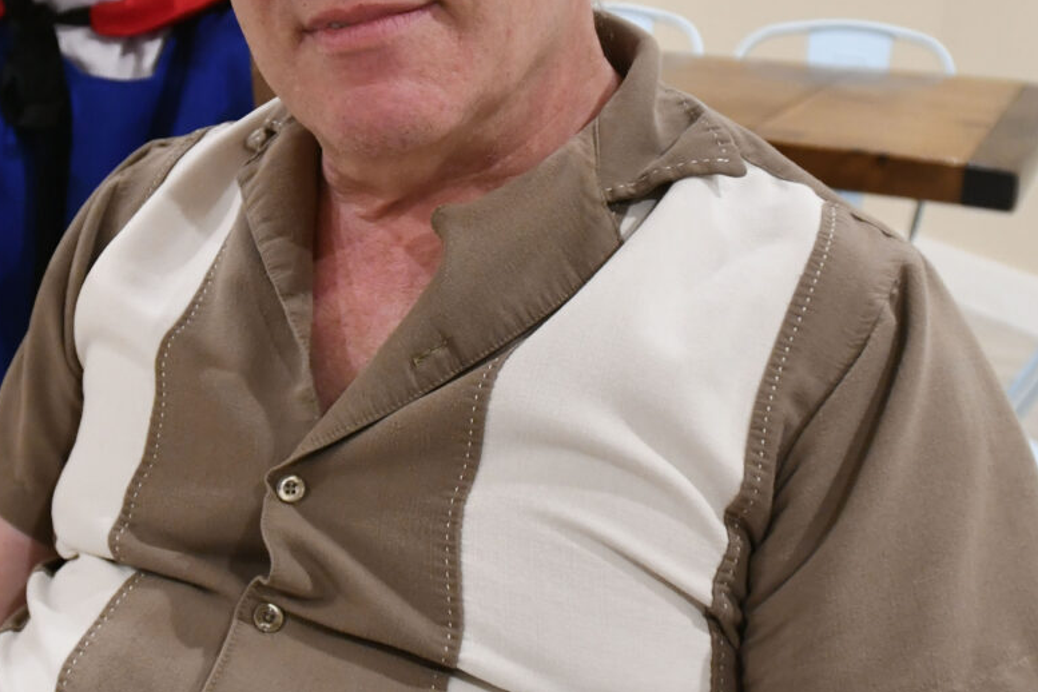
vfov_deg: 24.1
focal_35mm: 56
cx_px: 387
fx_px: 1615
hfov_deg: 35.4
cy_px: 226
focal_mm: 17
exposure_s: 1/50
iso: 1600
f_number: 3.5
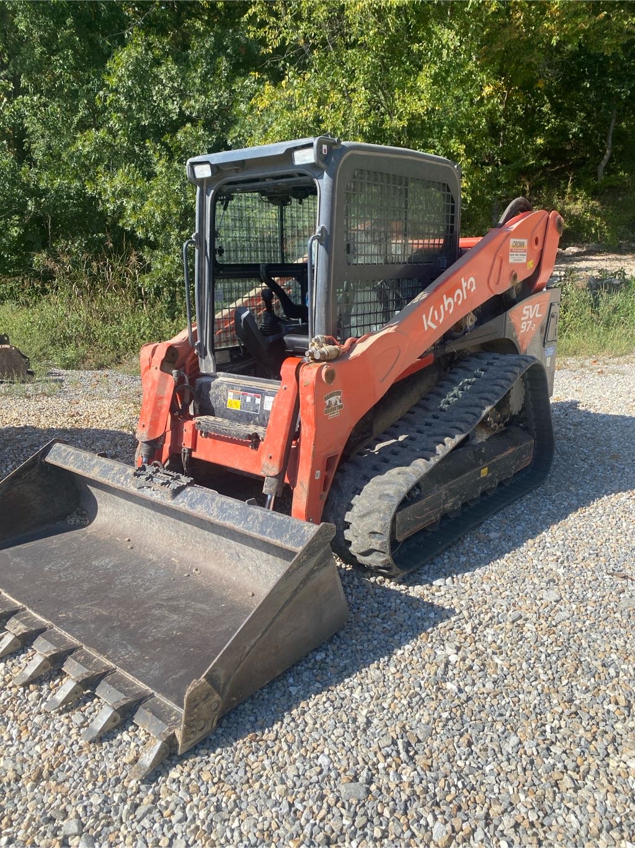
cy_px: 424
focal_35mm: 26
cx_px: 318
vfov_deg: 67.3
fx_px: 636
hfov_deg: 53.0
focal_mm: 4.25
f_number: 1.8
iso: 32
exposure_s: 1/2183
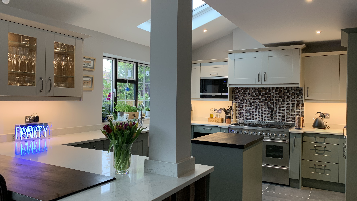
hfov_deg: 66.1
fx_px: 275
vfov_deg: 40.2
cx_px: 175
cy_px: 101
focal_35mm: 29
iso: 80
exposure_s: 1/50
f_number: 1.8
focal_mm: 4.25
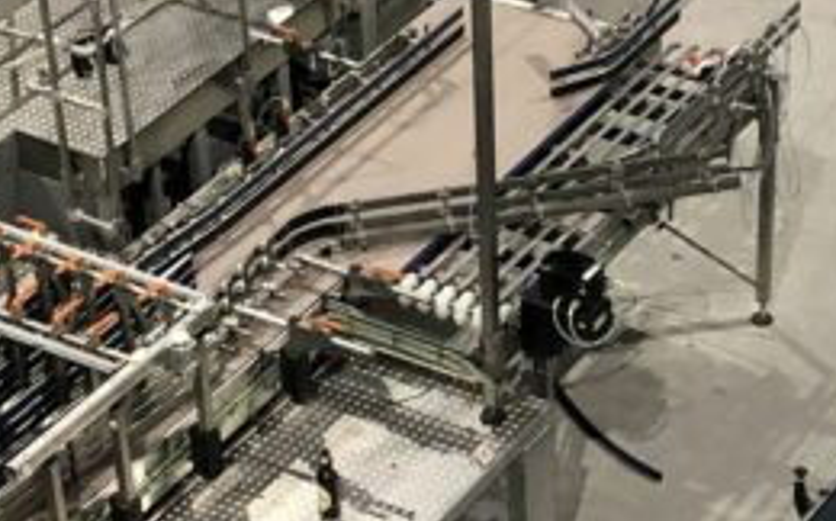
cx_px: 444
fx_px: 2663
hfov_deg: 17.8
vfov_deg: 11.1
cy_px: 425
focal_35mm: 117
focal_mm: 3.99
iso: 100
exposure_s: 1/9
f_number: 1.8
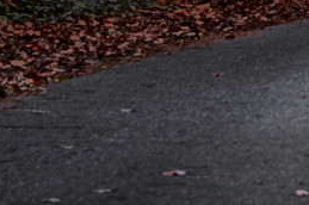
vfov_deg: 1.7
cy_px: -390
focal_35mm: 808
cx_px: 817
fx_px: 6927
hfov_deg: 2.5
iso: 200
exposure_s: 1/15
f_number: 5.6
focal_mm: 86
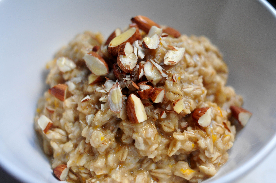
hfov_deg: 37.9
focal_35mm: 52
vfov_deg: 25.7
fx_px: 402
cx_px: 138
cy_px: 92
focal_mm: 35
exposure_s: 1/90
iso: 800
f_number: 4
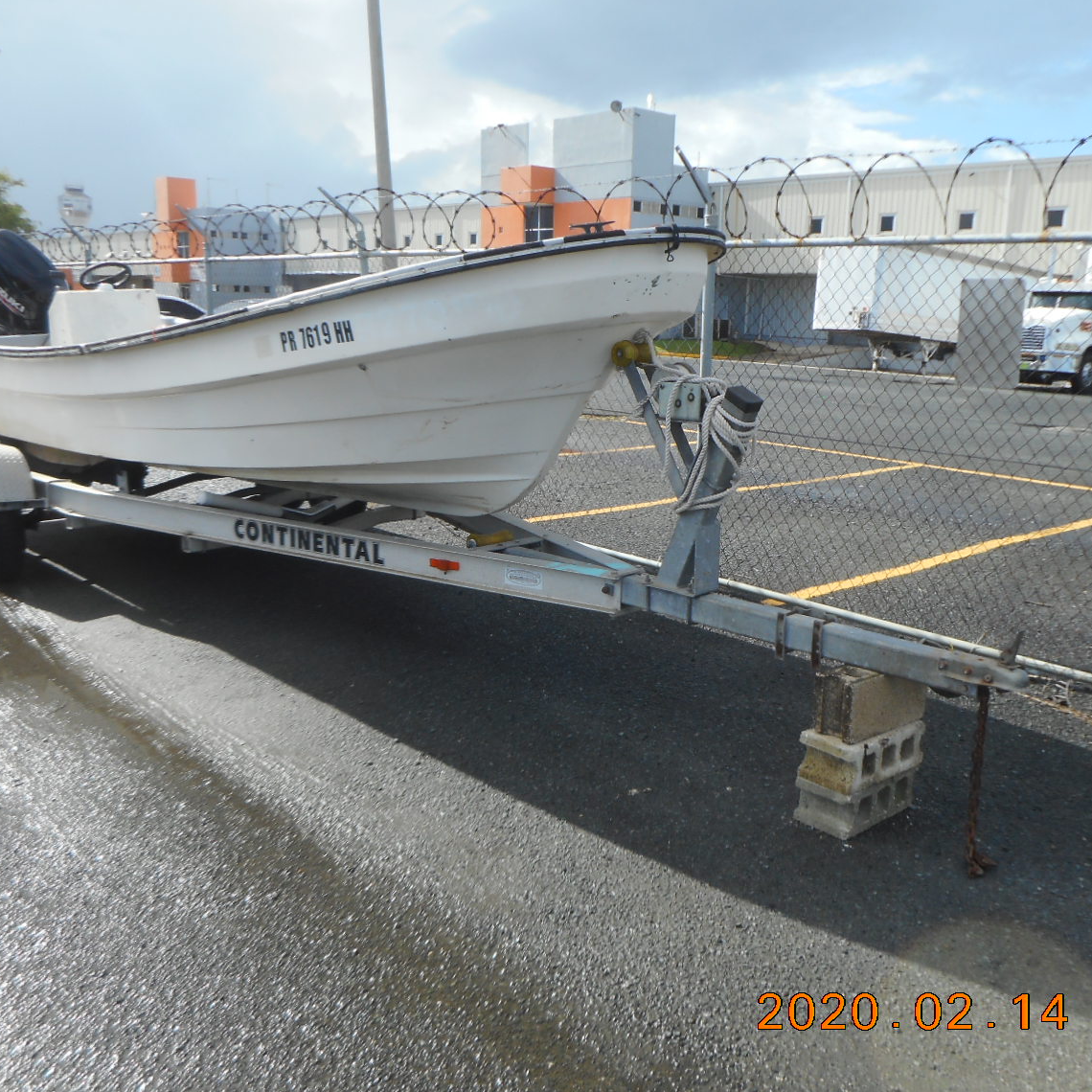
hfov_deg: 52.5
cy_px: 557
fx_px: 1106
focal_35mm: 31
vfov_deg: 52.5
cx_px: 570
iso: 80
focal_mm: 4.5
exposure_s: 1/500
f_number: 3.7
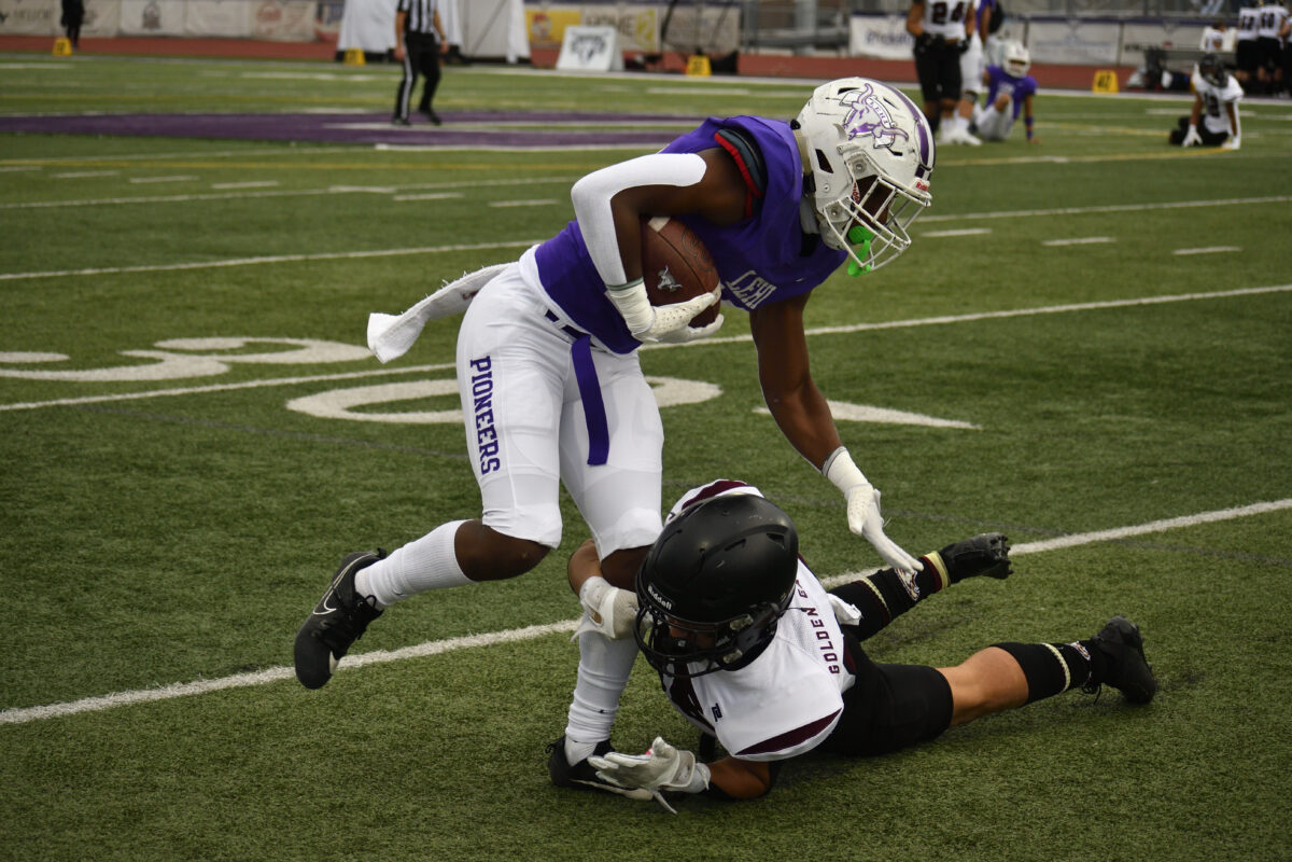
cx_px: 646
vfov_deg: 13.0
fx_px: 3768
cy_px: 431
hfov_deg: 19.5
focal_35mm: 105
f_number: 4.5
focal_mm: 70
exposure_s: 1/1000
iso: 900
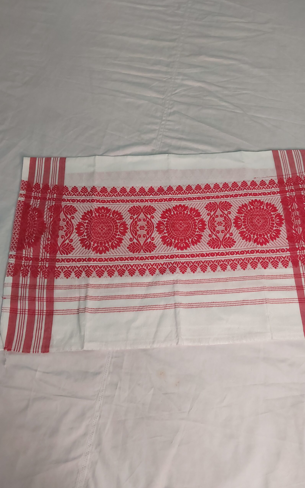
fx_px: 426
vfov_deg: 59.7
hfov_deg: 39.3
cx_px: 181
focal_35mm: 32
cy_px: 243
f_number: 1.8
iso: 200
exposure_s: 1/100
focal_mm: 4.6
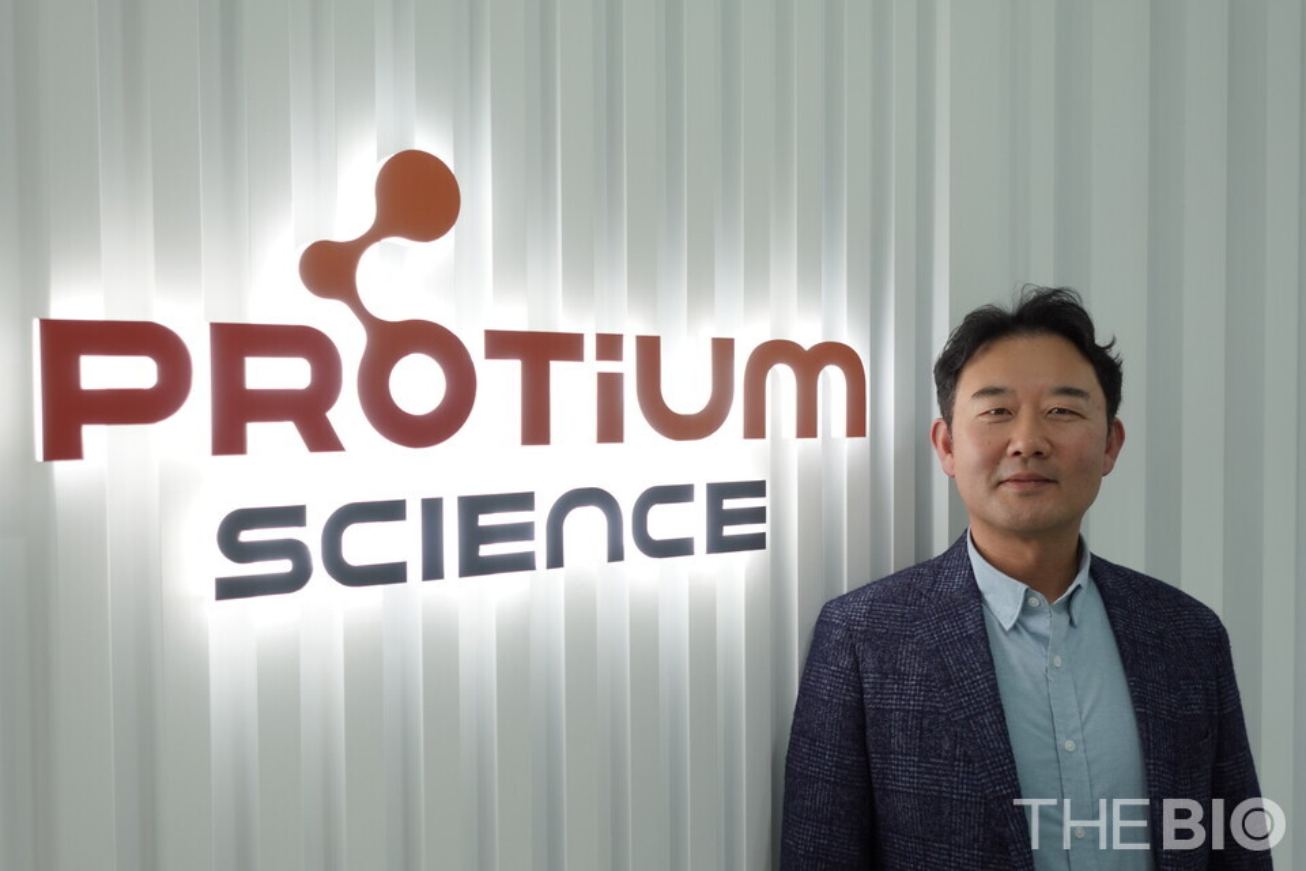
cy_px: 436
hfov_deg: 57.2
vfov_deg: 40.0
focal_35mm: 33
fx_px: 1197
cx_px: 653
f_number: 2.8
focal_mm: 12.65
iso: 125
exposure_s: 1/80
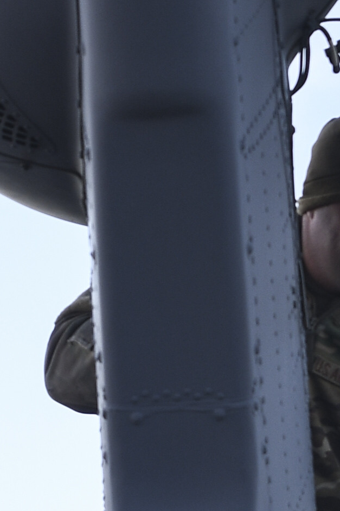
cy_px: 239
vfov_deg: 9.7
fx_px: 3018
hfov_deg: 6.4
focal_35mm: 213
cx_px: 217
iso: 100
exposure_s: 1/250
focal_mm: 24
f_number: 2.8
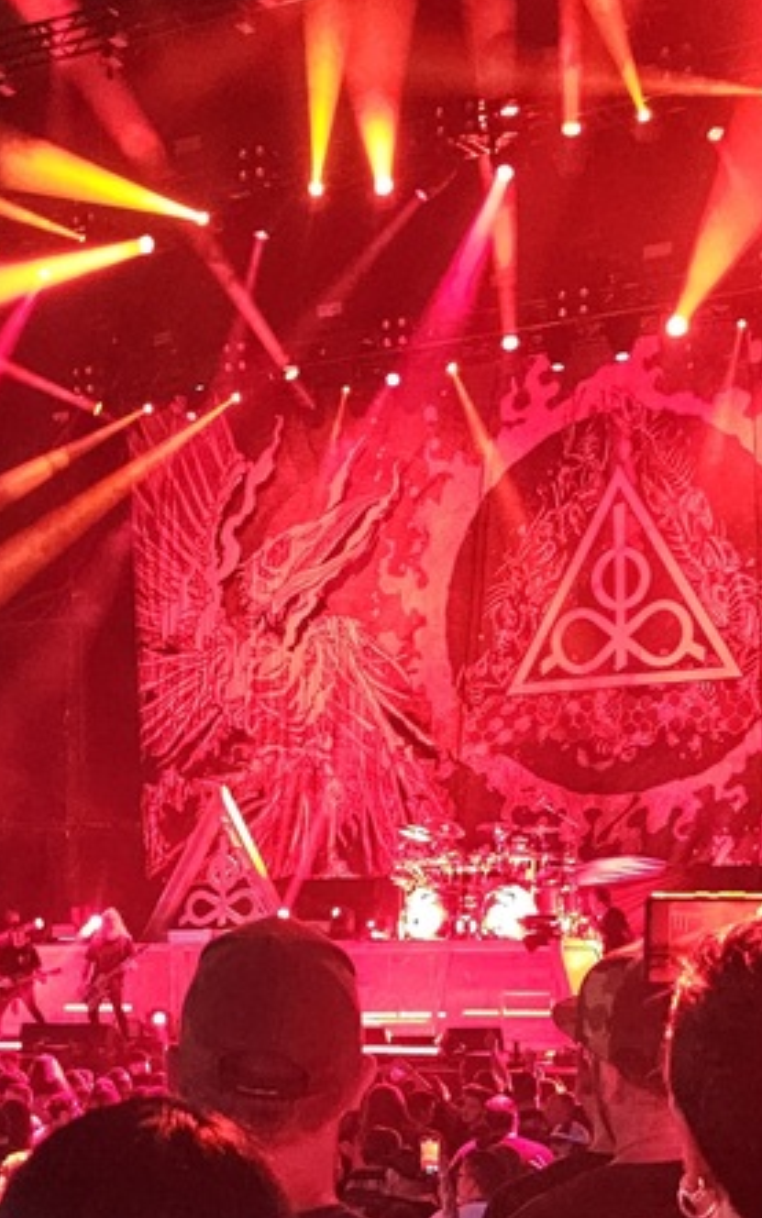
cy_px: 1061
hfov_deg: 19.5
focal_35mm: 66
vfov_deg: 29.9
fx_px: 2192
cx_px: 135
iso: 800
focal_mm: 6.3
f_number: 1.7
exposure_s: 1/60
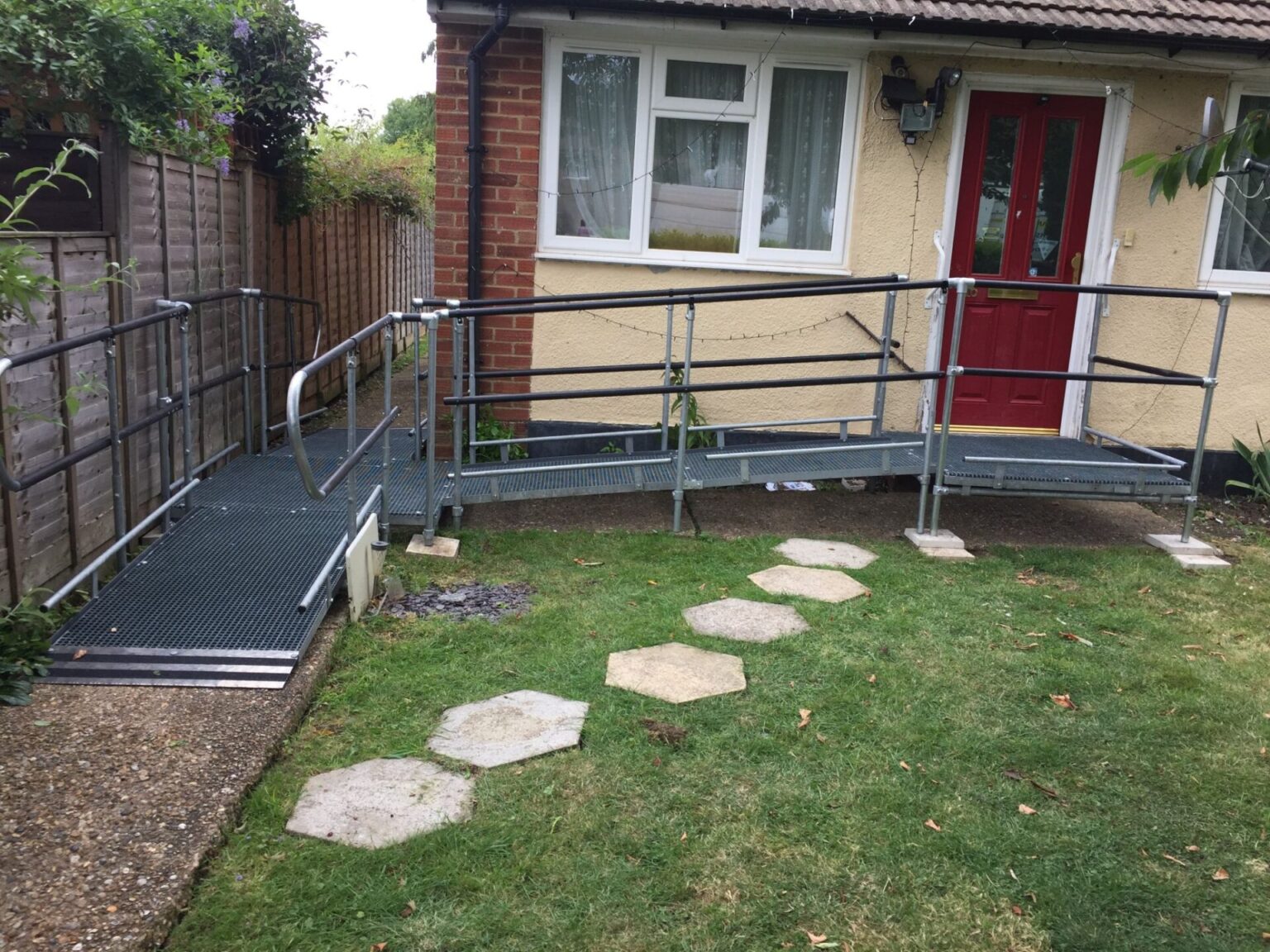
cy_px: 476
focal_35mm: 29
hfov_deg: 61.7
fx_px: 1064
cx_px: 635
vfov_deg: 48.2
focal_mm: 4.15
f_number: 2.2
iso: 32
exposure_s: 1/295
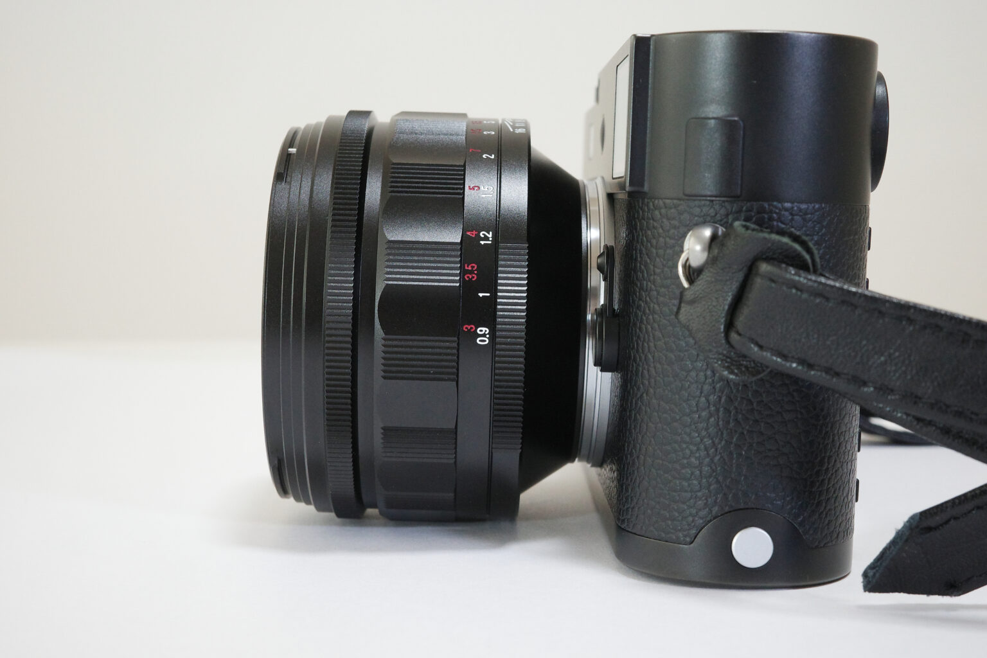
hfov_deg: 39.6
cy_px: 329
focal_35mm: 50
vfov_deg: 27.0
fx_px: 1371
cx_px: 494
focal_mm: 26
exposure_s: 1/40
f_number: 8
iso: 1250
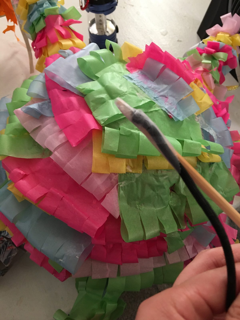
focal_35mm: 29
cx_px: 120
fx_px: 268
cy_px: 160
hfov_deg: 48.2
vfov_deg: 61.7
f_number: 2.2
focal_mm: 4.15
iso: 64
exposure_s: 1/15
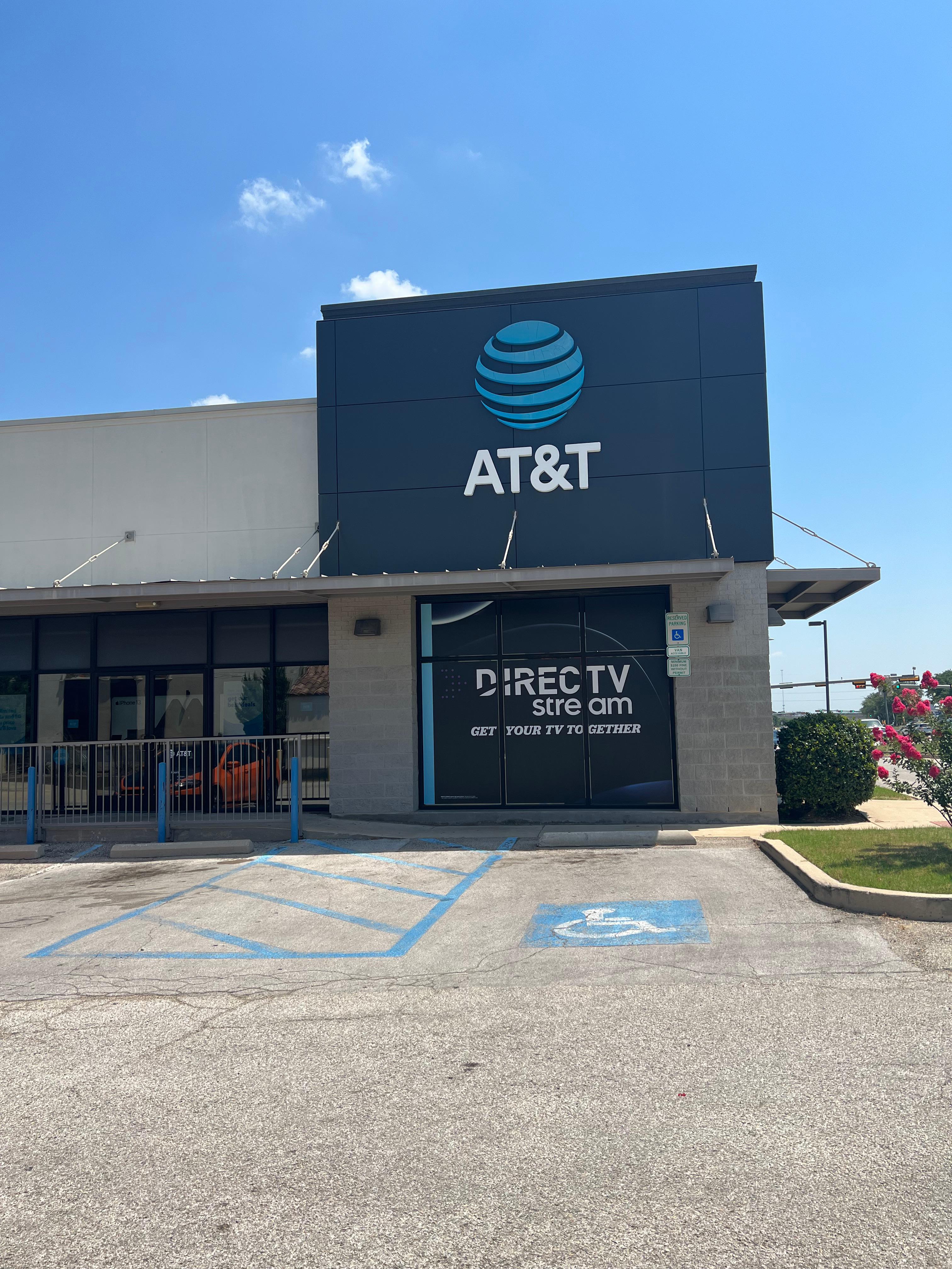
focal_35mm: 26
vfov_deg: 67.3
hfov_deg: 53.1
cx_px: 476
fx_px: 953
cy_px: 634
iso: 50
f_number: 1.5
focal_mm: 5.7
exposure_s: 1/5319
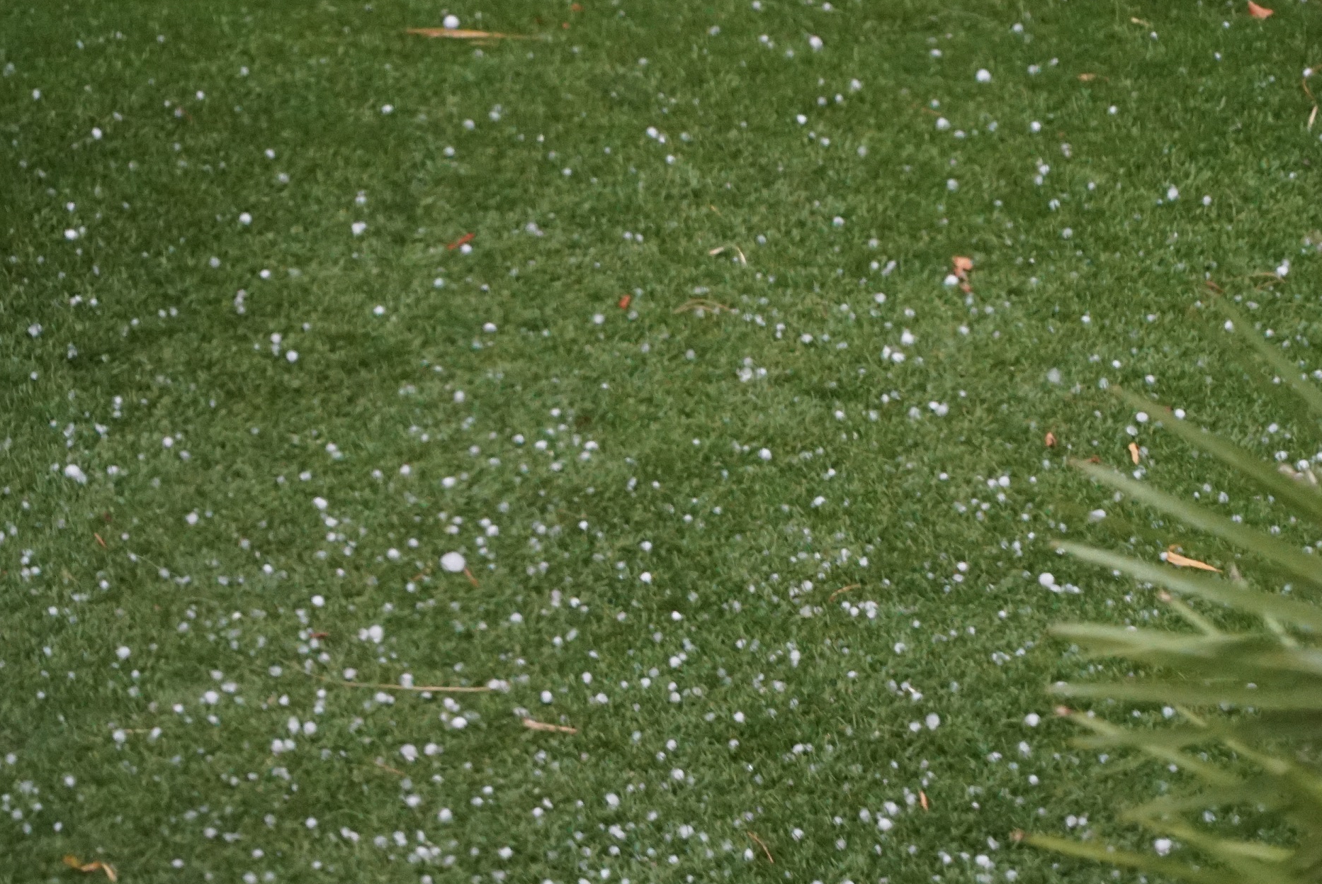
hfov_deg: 10.3
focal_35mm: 199
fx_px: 7313
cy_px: 577
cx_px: 583
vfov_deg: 6.9
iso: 12800
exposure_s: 1/30
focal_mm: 146
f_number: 6.3
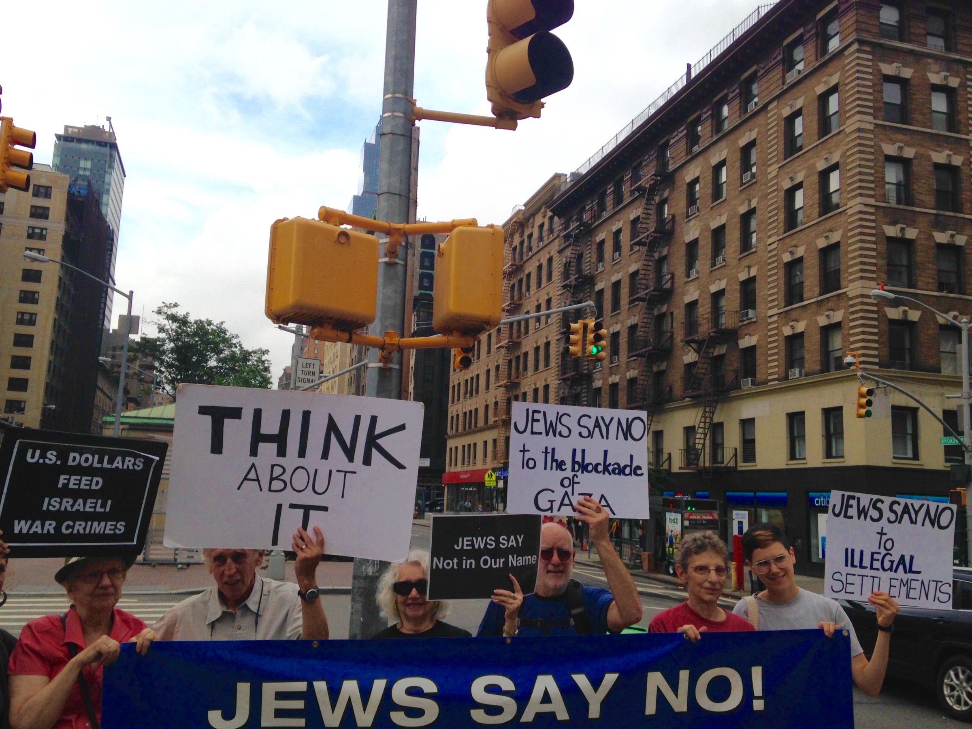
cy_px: 364
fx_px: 927
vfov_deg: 42.9
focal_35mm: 33
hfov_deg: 55.4
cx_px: 486
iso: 50
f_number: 2.4
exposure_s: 1/484
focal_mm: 4.12
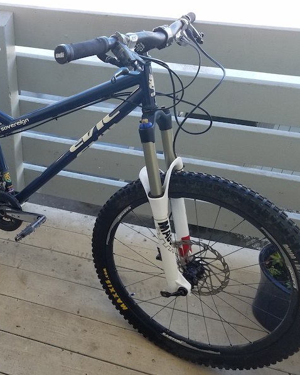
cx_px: 62
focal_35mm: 34
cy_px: 187
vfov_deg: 52.8
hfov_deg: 41.6
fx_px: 377
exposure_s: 1/234
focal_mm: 4.2
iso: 50
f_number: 1.7
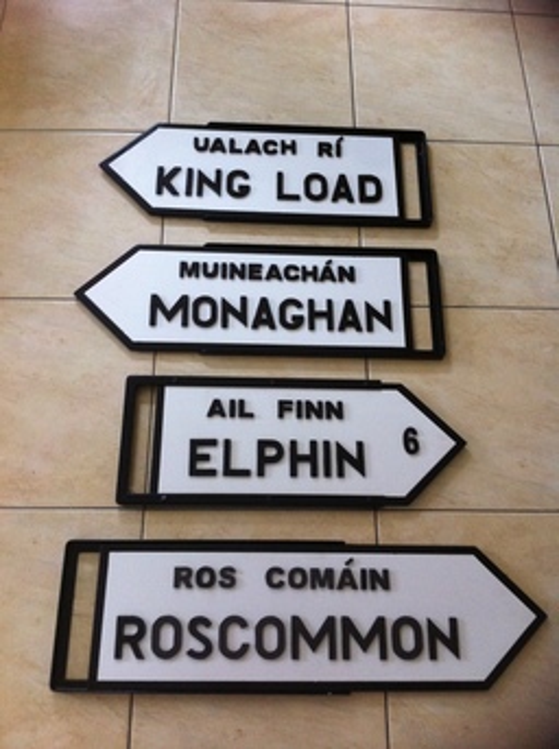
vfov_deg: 52.7
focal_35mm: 35
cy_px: 374
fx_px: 756
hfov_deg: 40.6
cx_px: 280
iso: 200
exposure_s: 1/15
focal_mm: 3.85
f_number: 2.8
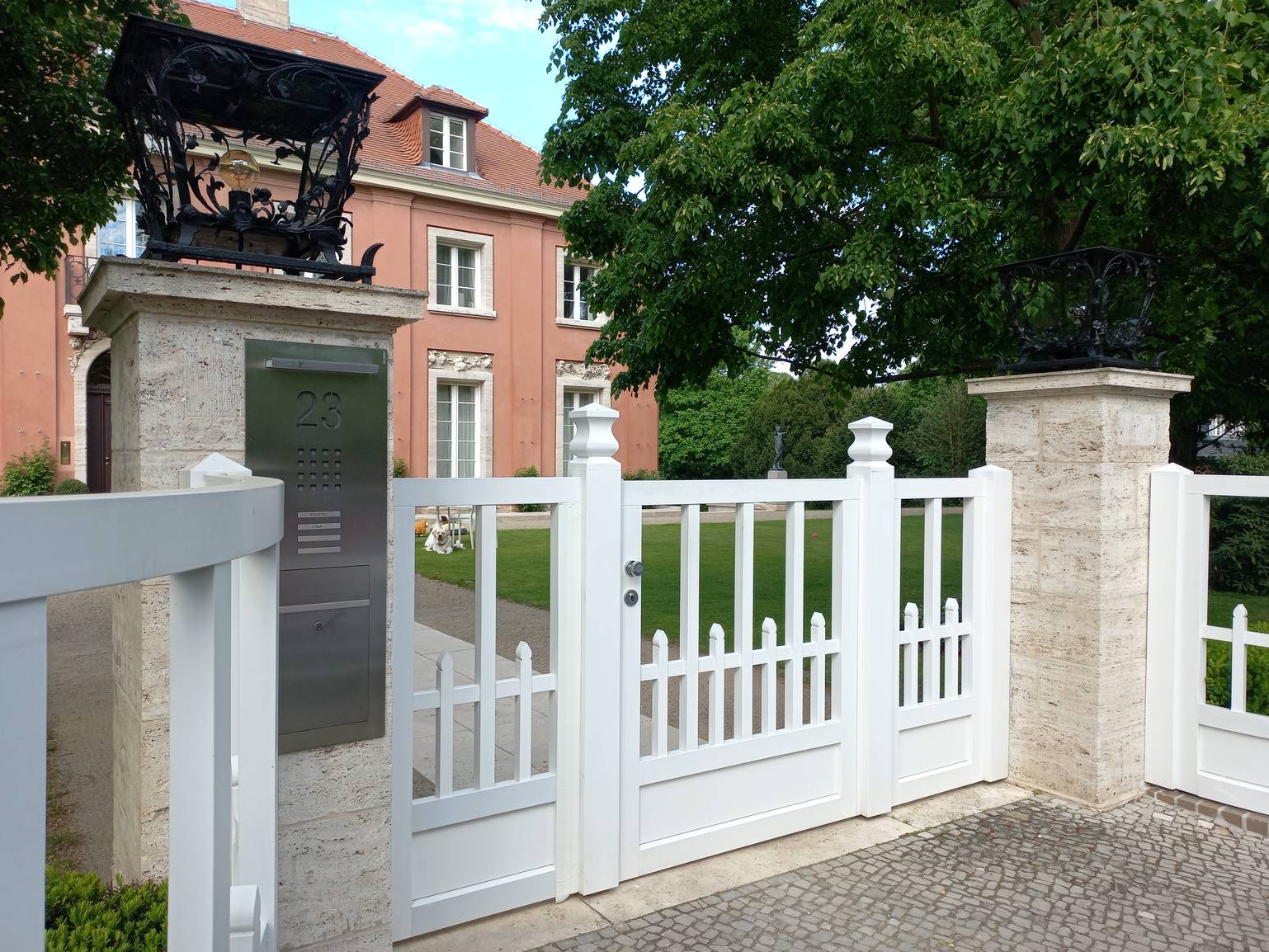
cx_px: 632
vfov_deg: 53.1
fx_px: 953
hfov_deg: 67.3
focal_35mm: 26
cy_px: 469
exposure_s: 1/169
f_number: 1.8
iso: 25
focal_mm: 4.6
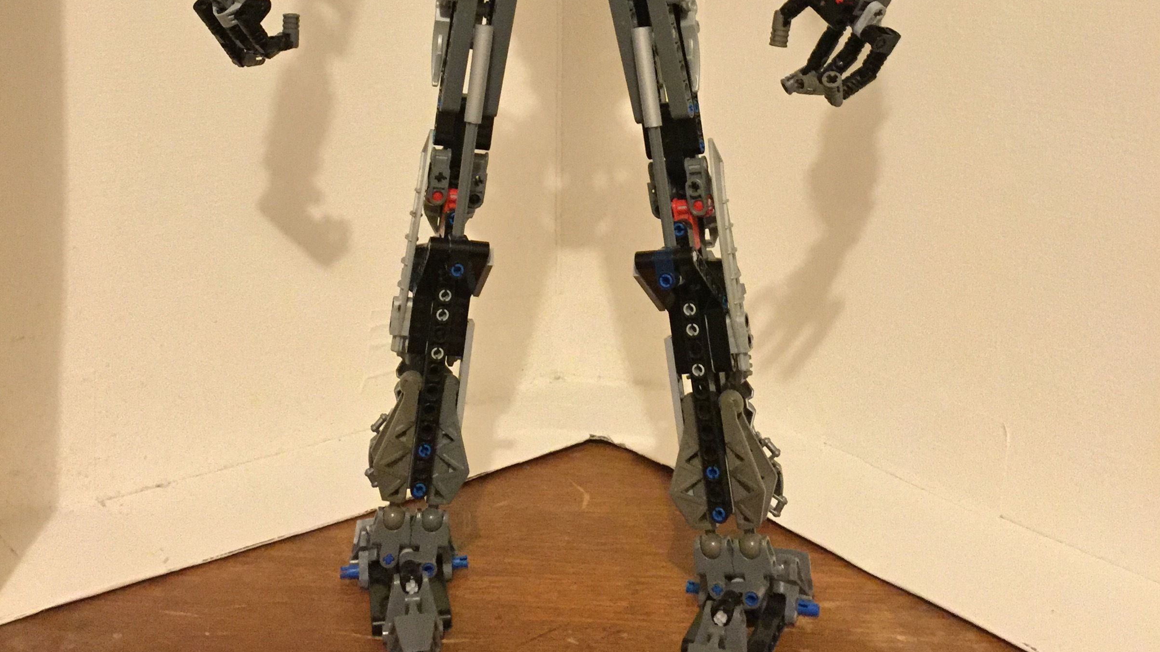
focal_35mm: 43
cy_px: 10
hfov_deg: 47.4
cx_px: 576
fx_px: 1323
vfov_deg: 26.3
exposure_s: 1/15
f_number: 2.2
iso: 400
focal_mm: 4.15
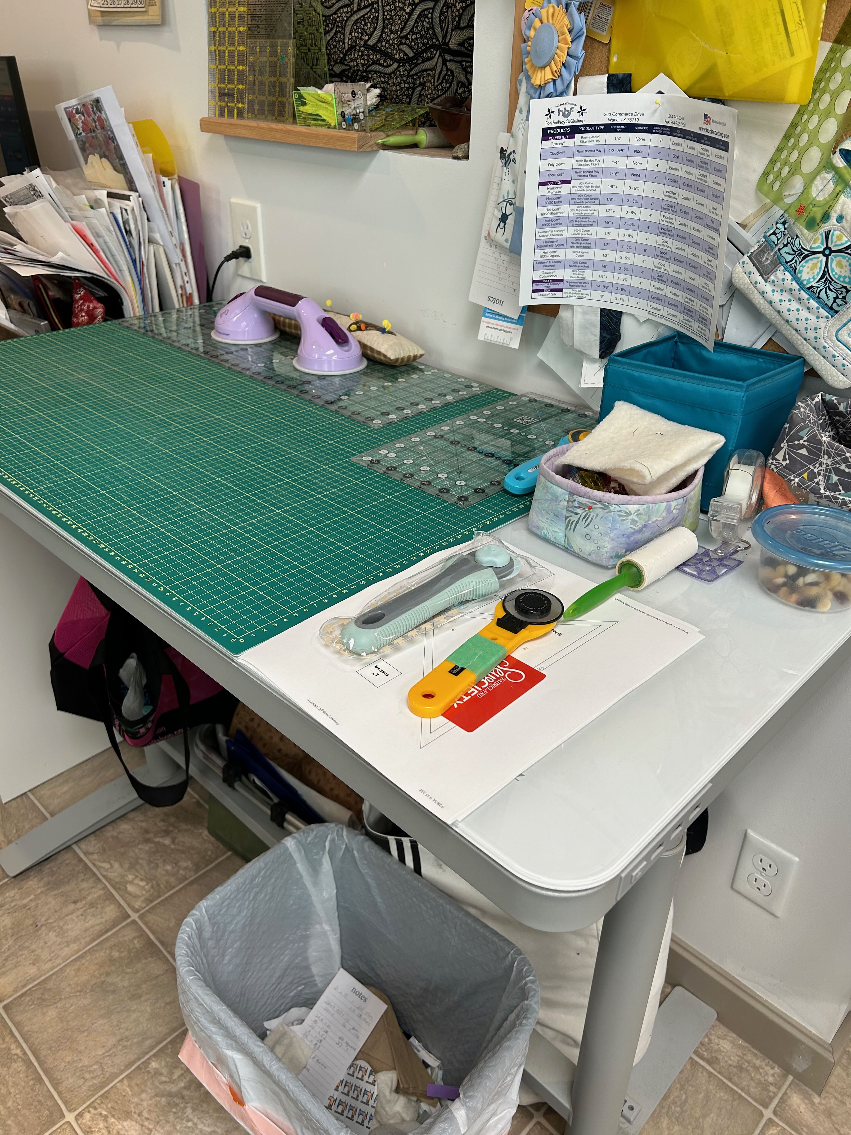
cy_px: 568
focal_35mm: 26
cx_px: 426
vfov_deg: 67.3
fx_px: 852
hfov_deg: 53.1
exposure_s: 1/120
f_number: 1.5
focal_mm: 5.7
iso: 64
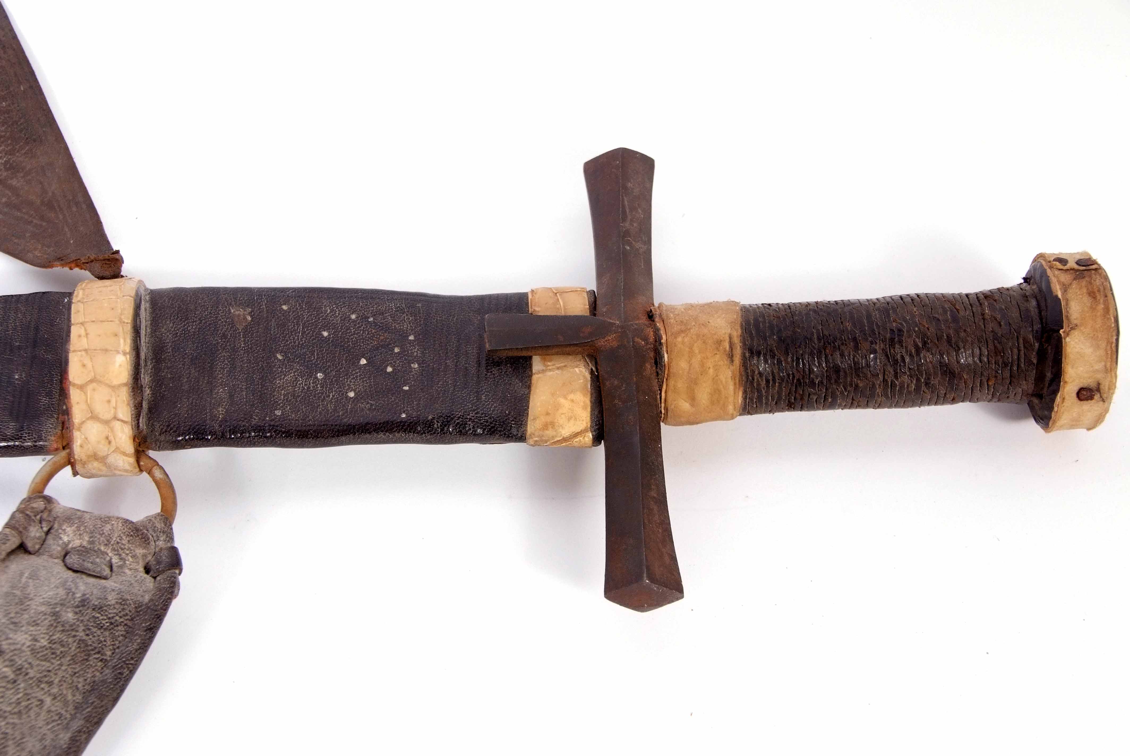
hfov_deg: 27.0
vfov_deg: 18.2
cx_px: 565
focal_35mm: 75
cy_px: 378
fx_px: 2357
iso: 400
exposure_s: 1/80
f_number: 9
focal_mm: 50
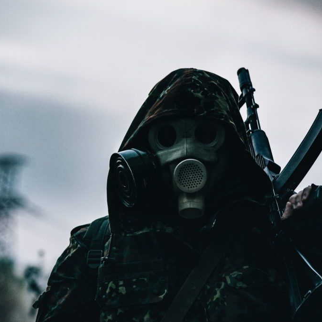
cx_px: 127
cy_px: 161
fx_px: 2347
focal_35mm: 223
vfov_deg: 7.8
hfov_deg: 7.8
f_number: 4.8
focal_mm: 116
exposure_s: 1/40
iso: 400
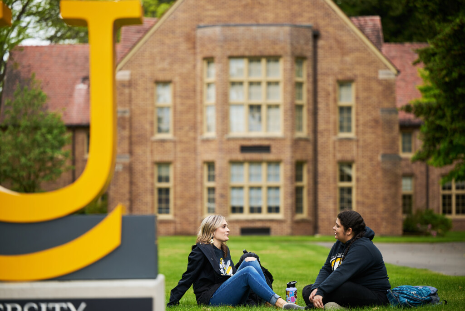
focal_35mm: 125
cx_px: 232
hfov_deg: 16.4
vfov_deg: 11.0
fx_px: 1615
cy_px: 156
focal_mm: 125
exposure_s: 1/640
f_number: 2.8
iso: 100
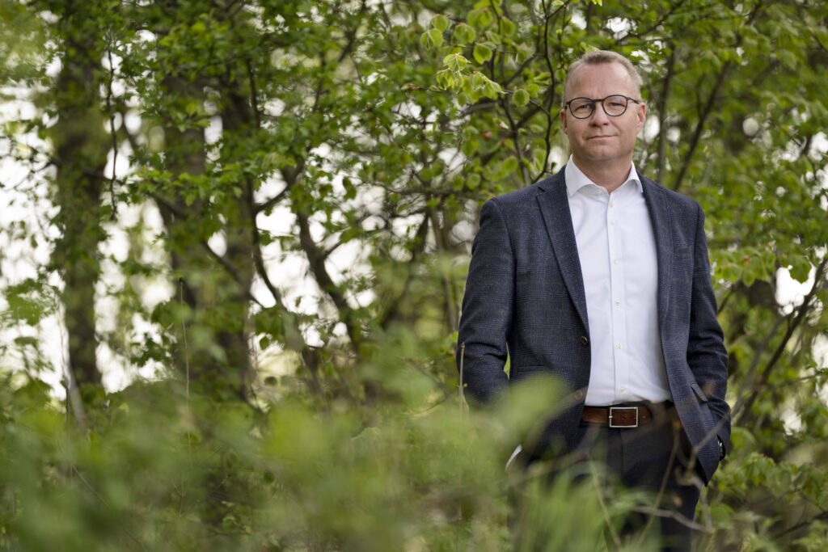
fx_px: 4094
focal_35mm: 178
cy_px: 276
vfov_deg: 7.7
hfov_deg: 11.5
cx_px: 414
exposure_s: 1/250
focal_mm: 178
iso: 64
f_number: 2.8
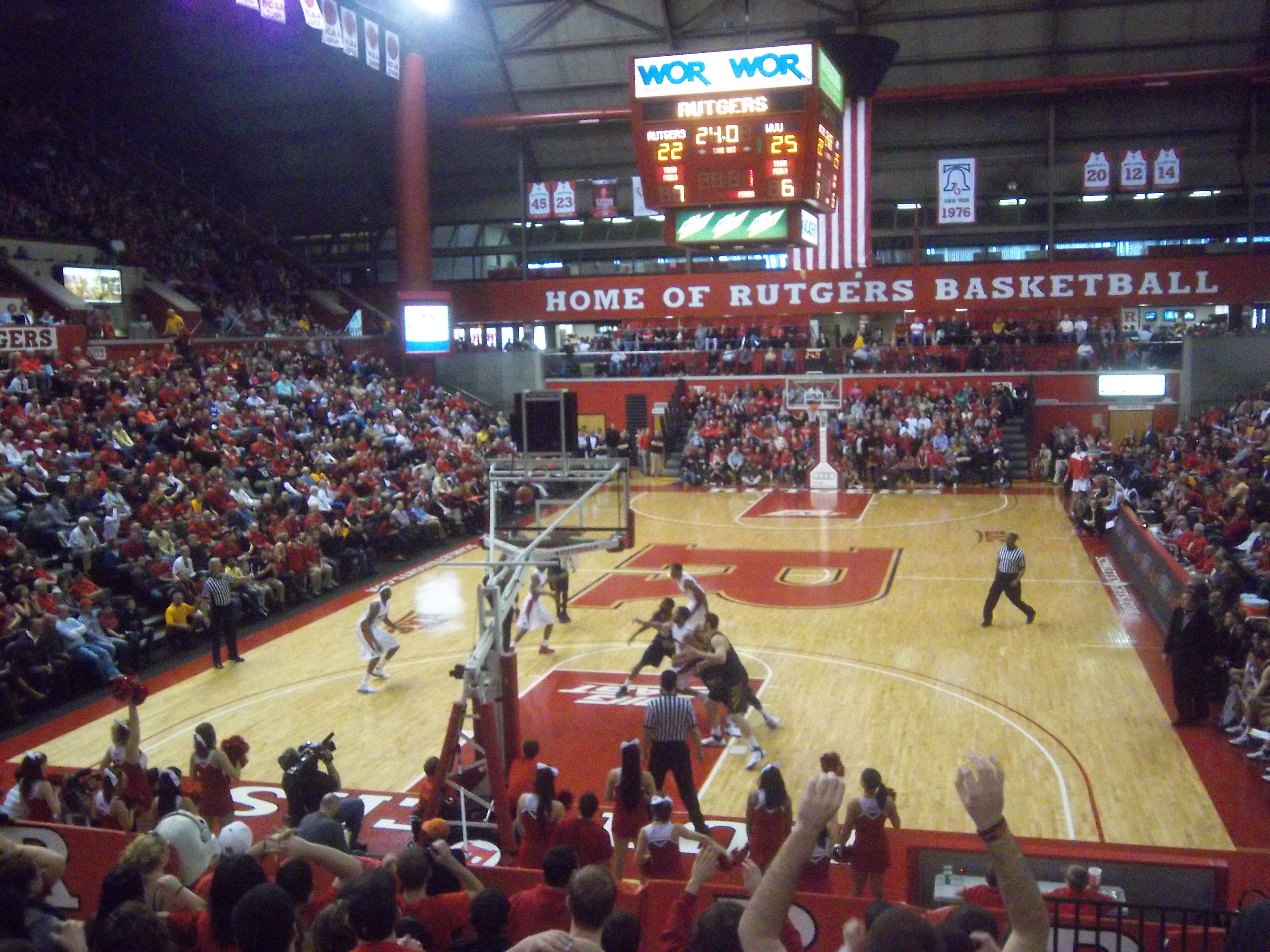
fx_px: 1284
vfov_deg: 40.7
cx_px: 635
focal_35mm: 35
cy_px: 476
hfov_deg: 52.6
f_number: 3.86
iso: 640
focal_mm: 6.17
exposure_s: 1/80
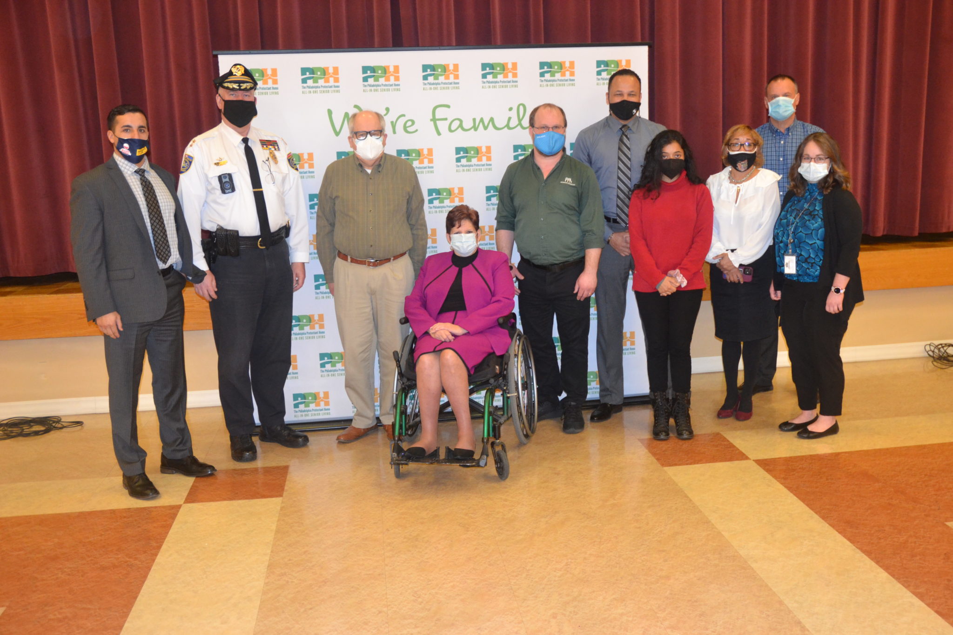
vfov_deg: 36.9
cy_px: 318
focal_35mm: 36
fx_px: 953
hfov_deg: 53.1
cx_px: 476
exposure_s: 1/60
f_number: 3.8
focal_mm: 24
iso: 1600
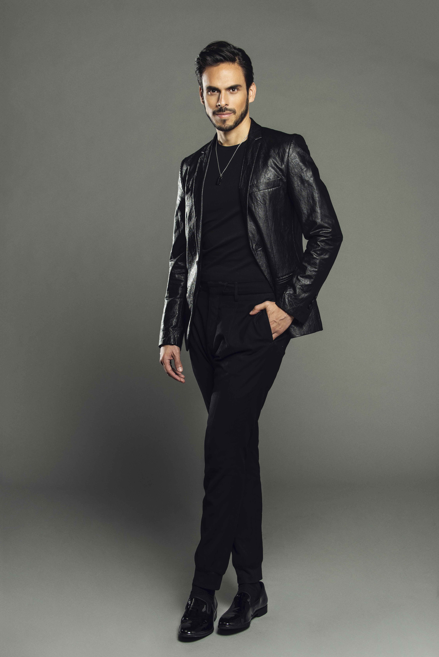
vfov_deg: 27.0
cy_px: 328
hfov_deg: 18.2
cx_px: 220
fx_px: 1371
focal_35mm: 75
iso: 31
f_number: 4
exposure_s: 1/160
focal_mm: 75
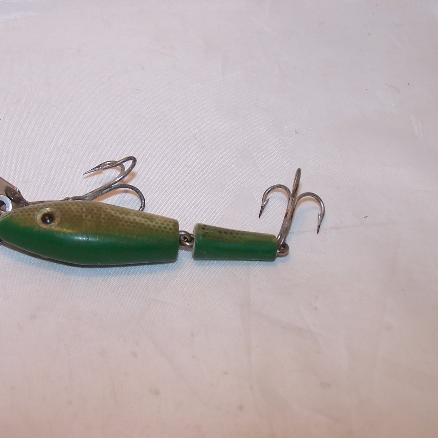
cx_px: 157
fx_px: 1145
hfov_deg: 21.6
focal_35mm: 80
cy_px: 220
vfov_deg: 21.7
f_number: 3.2
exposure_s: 1/60
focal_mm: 11.1
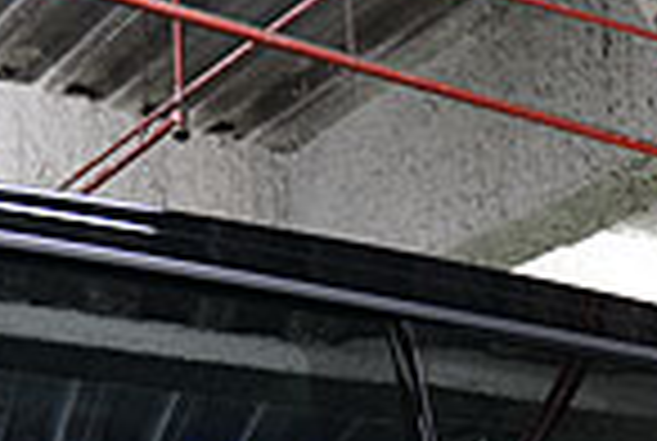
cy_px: 929
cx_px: 472
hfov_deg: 19.3
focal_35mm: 105
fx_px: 1920
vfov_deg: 11.6
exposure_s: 1/5
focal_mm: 24
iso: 1000
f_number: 4
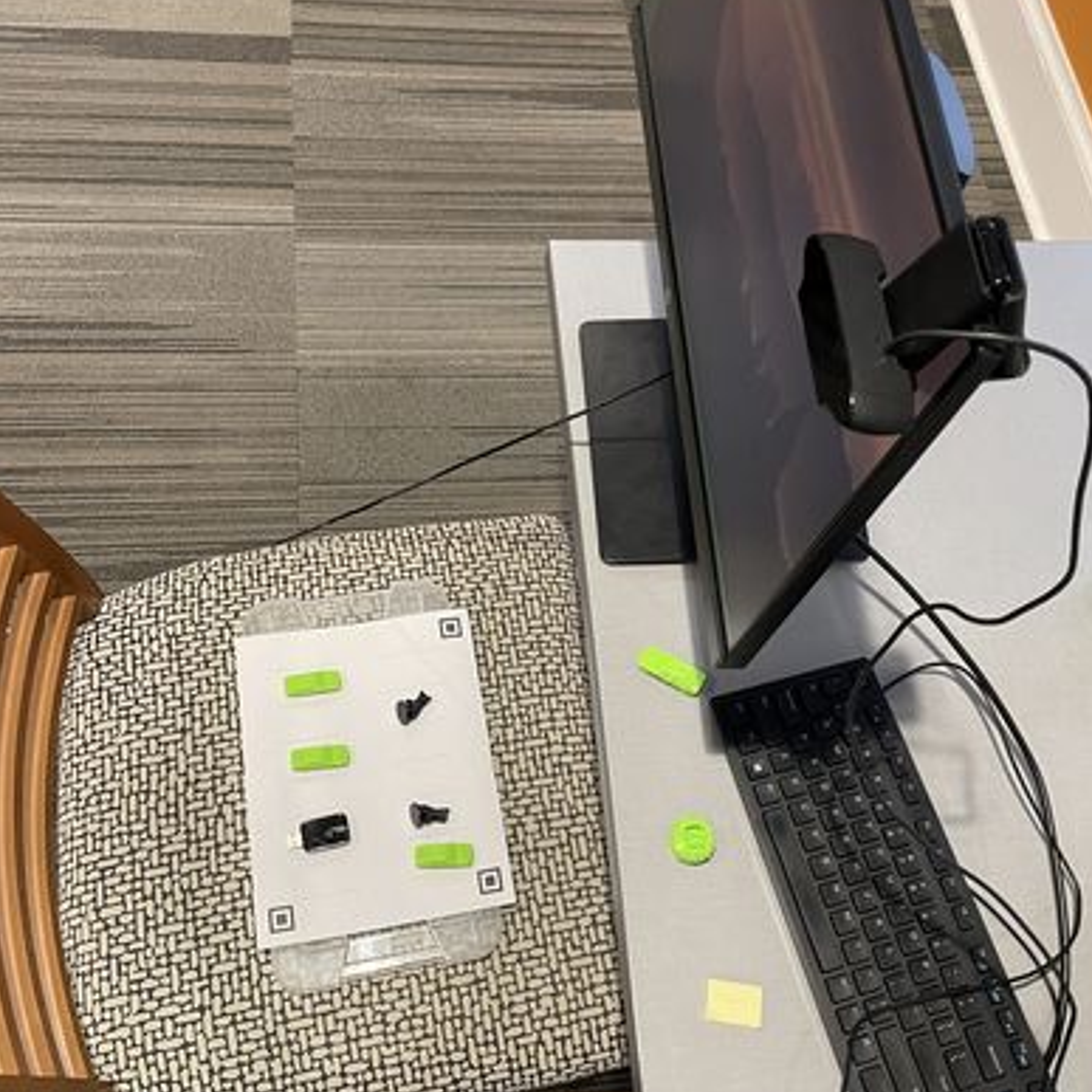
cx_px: 578
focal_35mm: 34
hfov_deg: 48.4
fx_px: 1213
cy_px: 546
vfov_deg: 48.5
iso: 100
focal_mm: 4.2
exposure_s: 1/50
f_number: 1.6
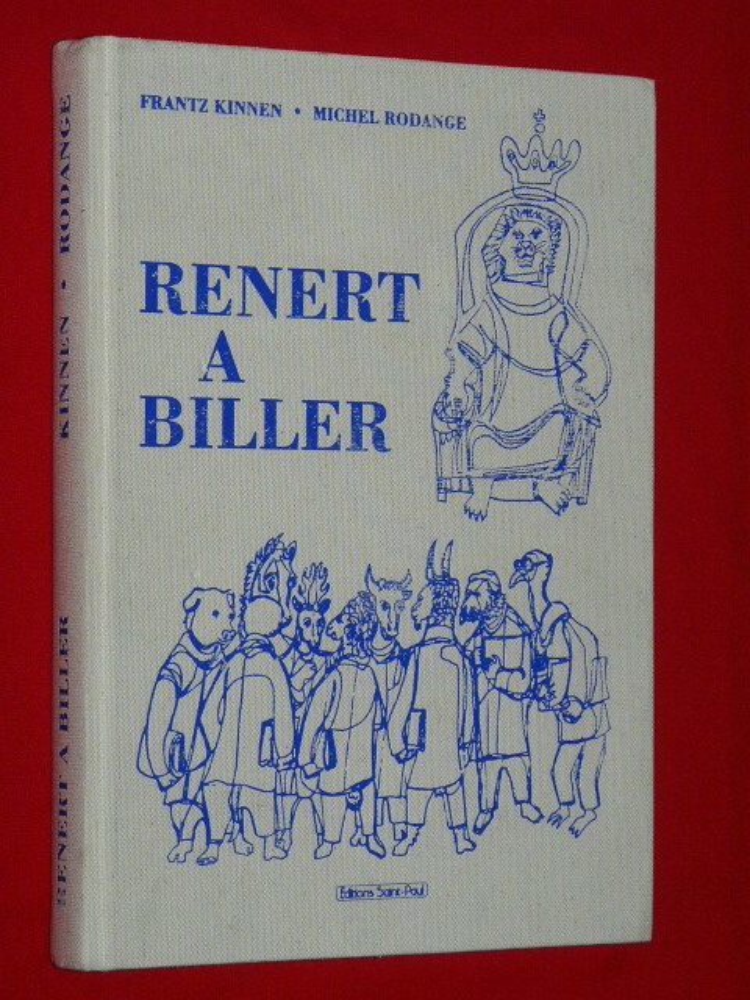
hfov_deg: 12.0
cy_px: 500
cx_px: 375
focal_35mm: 123
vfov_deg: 16.0
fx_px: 3553
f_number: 3.2
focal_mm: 12.6
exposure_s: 1/50
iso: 100
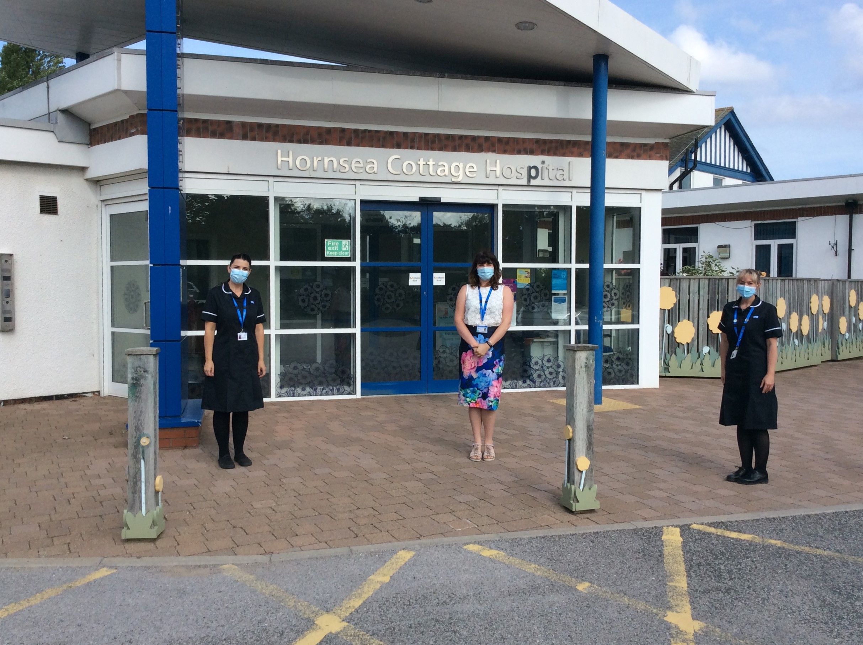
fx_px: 797
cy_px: 322
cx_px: 432
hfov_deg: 56.9
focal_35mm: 32
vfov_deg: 44.1
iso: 32
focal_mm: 3.3
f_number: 2.4
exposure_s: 1/1271
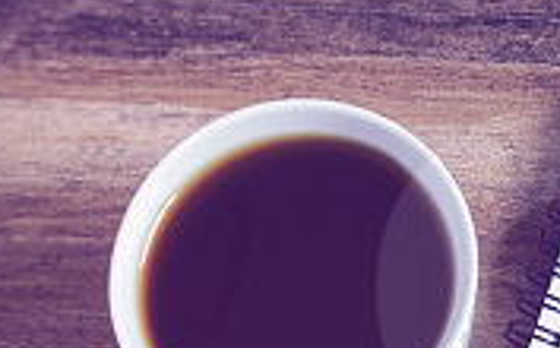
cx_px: 584
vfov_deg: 5.9
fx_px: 3352
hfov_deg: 9.5
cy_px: 494
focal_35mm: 220
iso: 100
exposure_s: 1/1.6
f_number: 13
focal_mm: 50
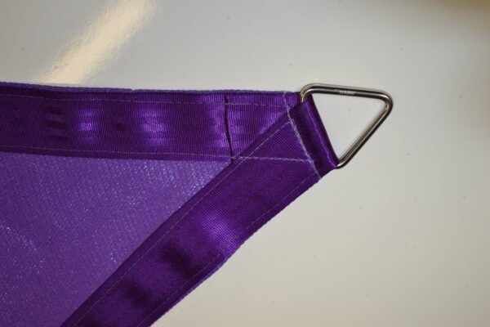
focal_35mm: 48
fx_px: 653
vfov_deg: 28.1
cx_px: 245
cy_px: 164
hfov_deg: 41.1
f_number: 4.8
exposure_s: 1/100
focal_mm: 32
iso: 280
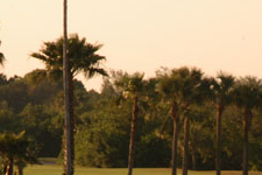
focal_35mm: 408
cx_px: 175
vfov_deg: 3.4
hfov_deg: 5.1
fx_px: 2966
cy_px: 244
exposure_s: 1/60
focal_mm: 85
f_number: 14
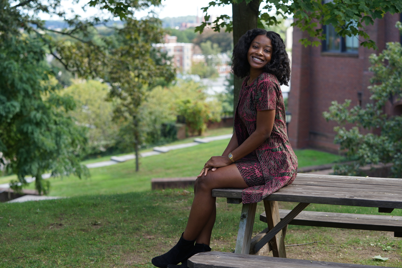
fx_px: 782
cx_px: 201
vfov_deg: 19.5
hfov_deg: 28.8
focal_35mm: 70
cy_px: 134
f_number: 4
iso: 100
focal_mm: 70
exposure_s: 1/125
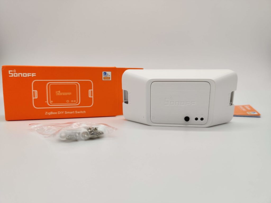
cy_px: 102
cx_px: 136
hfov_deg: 65.3
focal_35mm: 27
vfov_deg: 51.4
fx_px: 211
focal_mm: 4.75
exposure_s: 1/378
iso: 100
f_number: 1.65
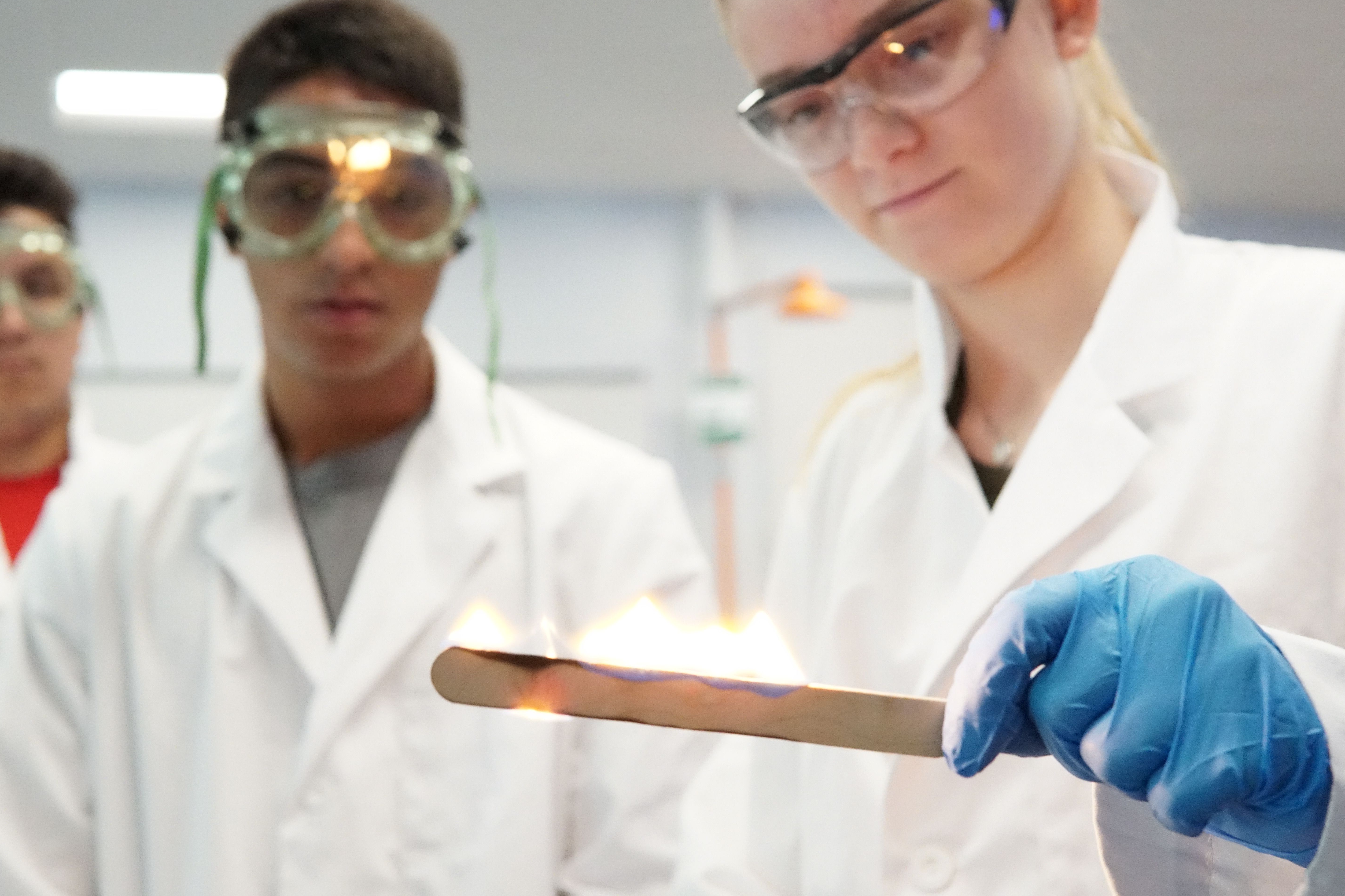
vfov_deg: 28.6
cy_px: 447
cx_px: 670
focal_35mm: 47
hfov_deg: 41.9
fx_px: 1756
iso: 10000
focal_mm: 30
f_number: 3.5
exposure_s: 1/125
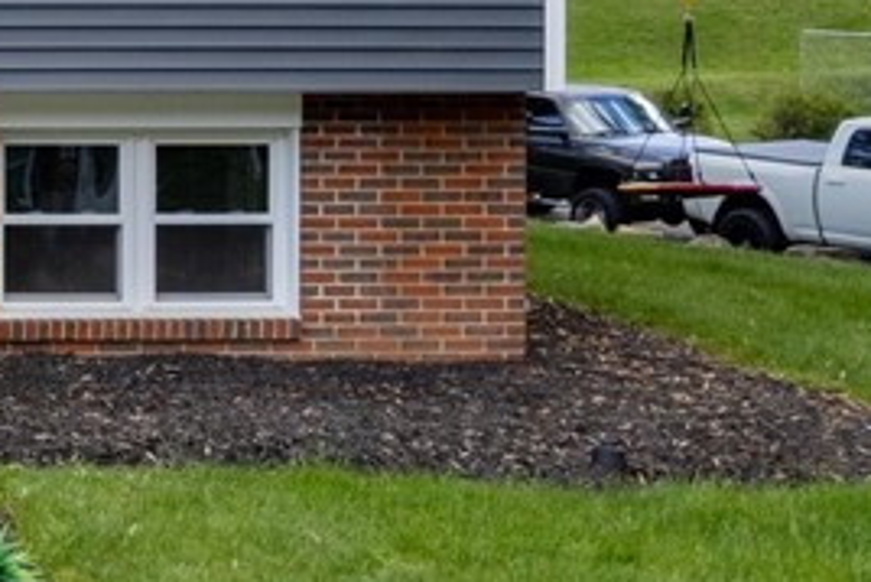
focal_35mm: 89
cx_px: -598
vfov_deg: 15.3
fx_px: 2154
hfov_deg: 18.8
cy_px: 125
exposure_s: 1/500
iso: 100
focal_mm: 8.38
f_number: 2.8
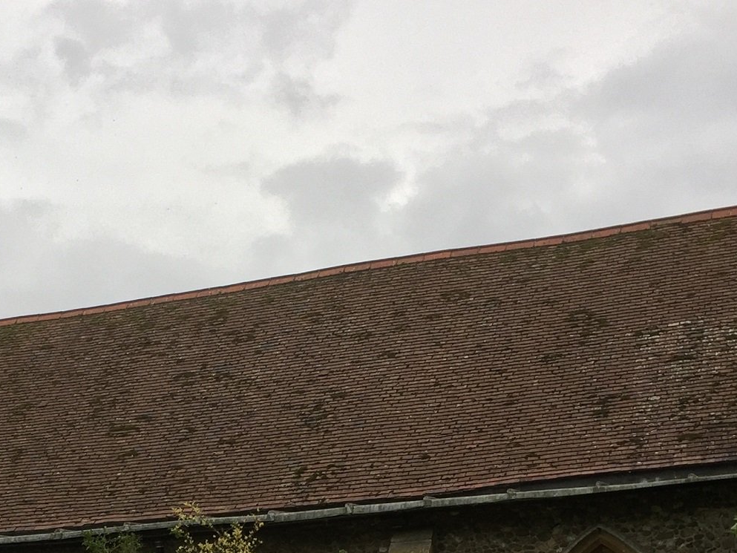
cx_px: 186
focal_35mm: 73
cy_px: 684
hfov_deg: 26.3
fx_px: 1554
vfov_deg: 18.9
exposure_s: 1/507
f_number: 2.2
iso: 32
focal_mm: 4.15
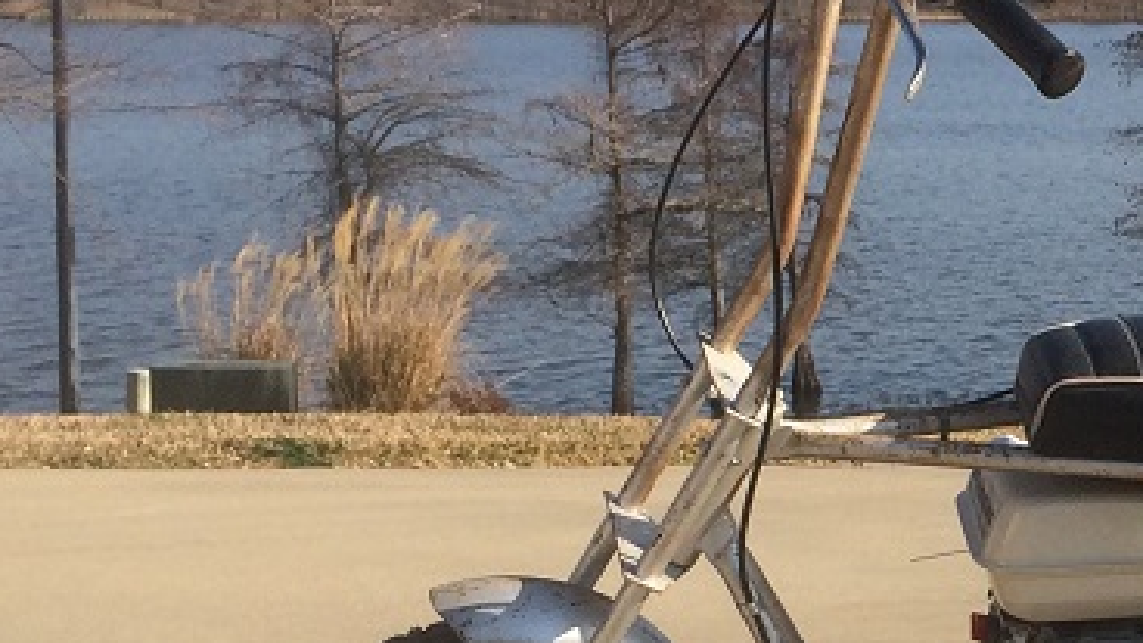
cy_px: 547
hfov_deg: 19.6
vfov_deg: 11.7
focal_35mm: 103
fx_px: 3122
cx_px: 1360
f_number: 2.2
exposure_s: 1/1953
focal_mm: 4.15
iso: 32
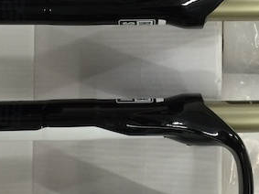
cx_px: 200
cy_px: 62
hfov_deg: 23.6
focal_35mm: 82
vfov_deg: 17.9
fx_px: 613
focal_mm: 4.15
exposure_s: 1/30
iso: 125
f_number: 2.2
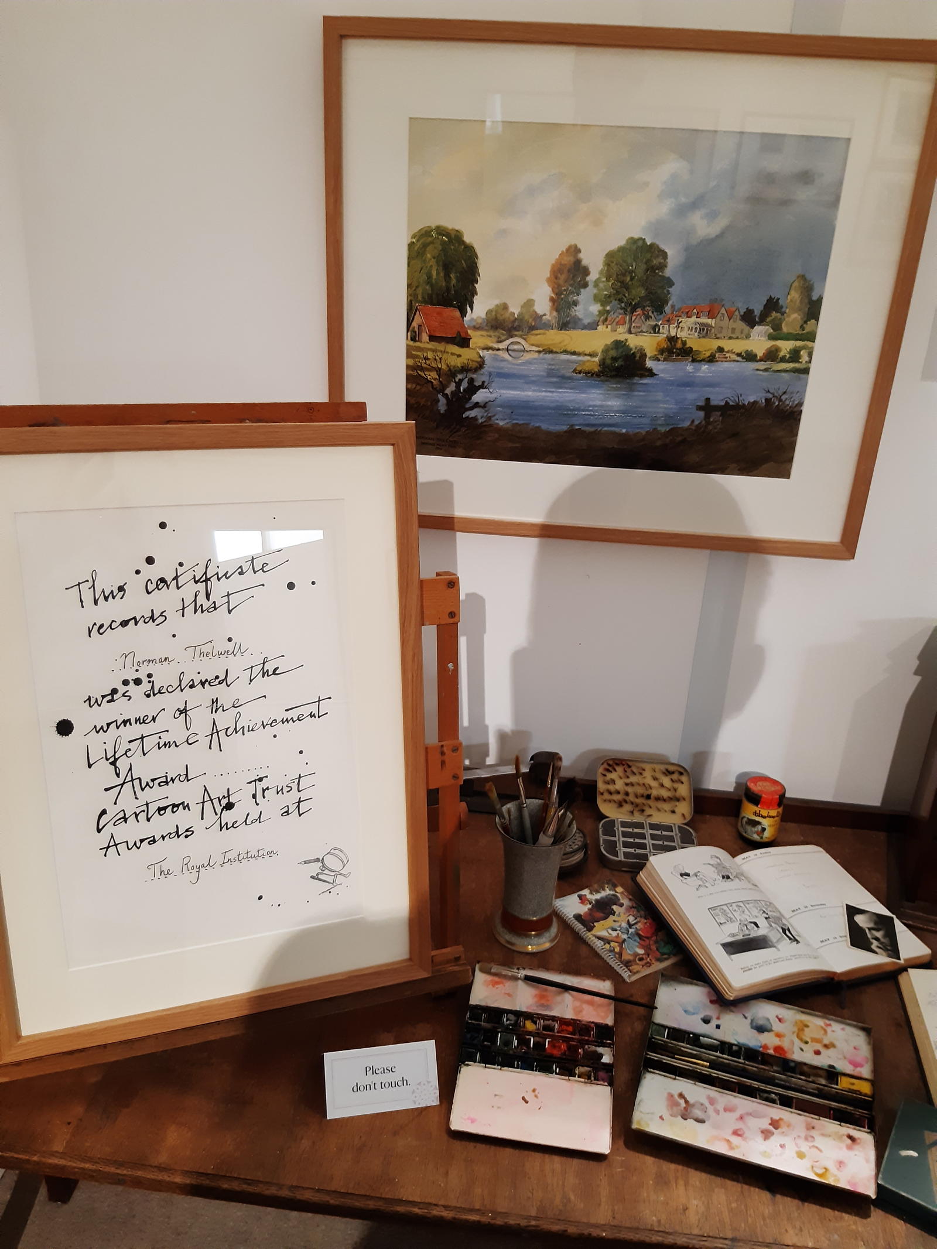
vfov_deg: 67.3
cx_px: 468
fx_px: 938
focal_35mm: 26
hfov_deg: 53.1
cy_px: 624
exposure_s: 1/33
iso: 200
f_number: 1.7
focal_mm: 3.92
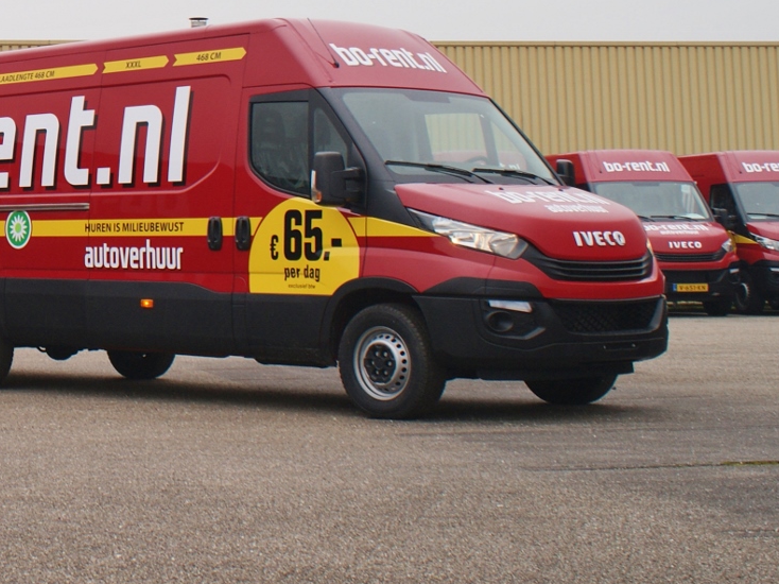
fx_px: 1912
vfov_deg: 17.0
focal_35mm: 85
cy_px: 10
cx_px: -138
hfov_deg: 21.5
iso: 100
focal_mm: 24
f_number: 5.6
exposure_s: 1/50
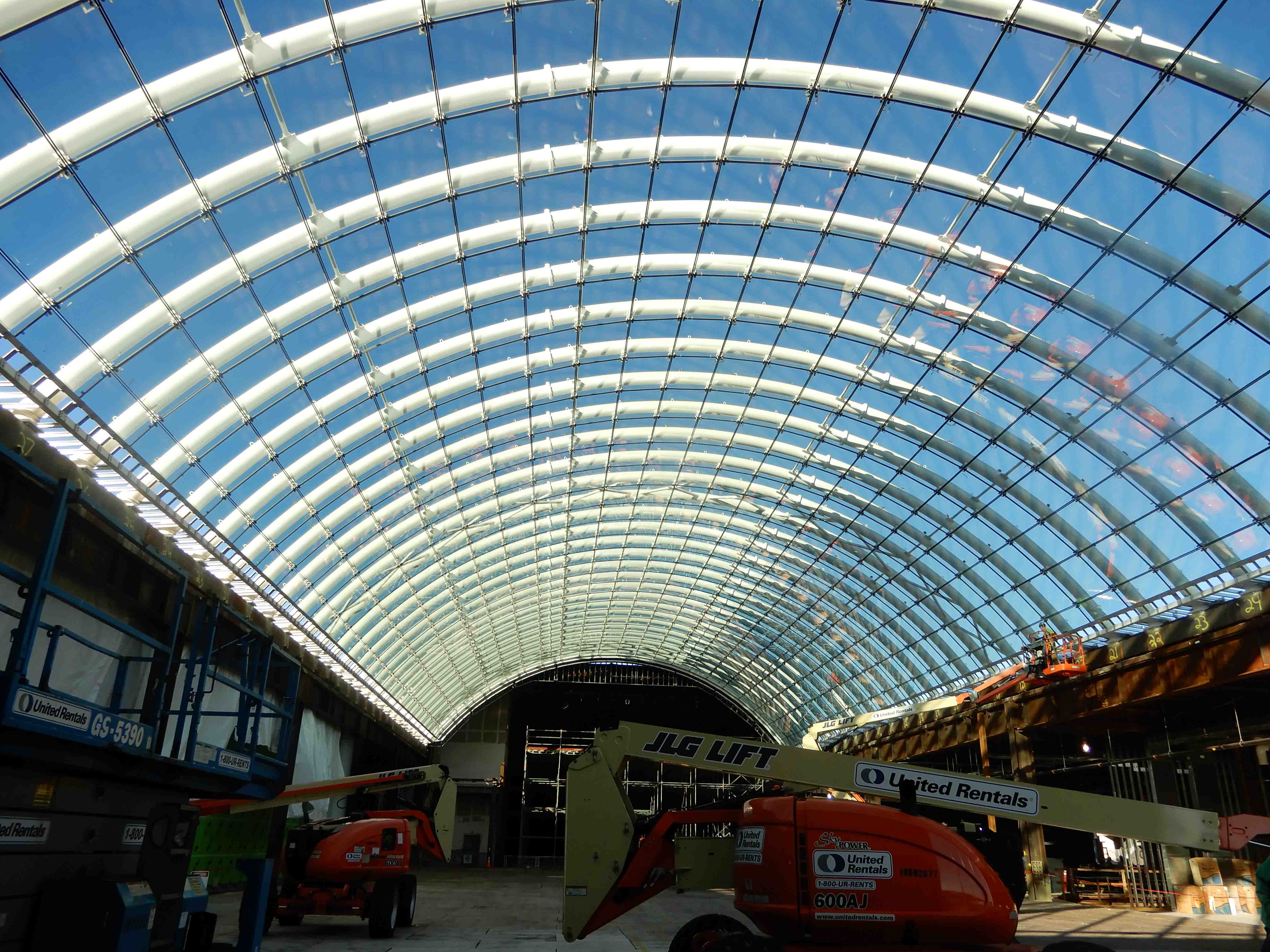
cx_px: 650
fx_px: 917
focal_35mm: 25
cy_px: 470
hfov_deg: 69.4
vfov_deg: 54.9
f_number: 3.4
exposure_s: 1/400
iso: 80
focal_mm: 4.3
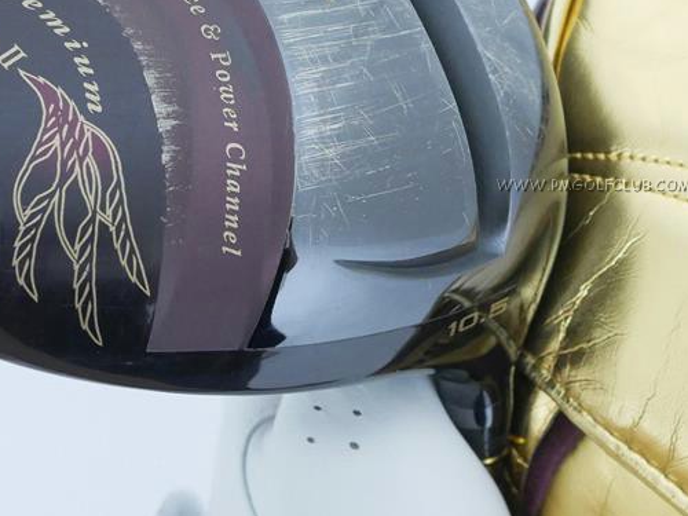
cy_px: 61
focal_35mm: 128
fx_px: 2544
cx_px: 594
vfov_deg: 11.5
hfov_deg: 15.3
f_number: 4.5
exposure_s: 1/50
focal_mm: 25
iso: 1600
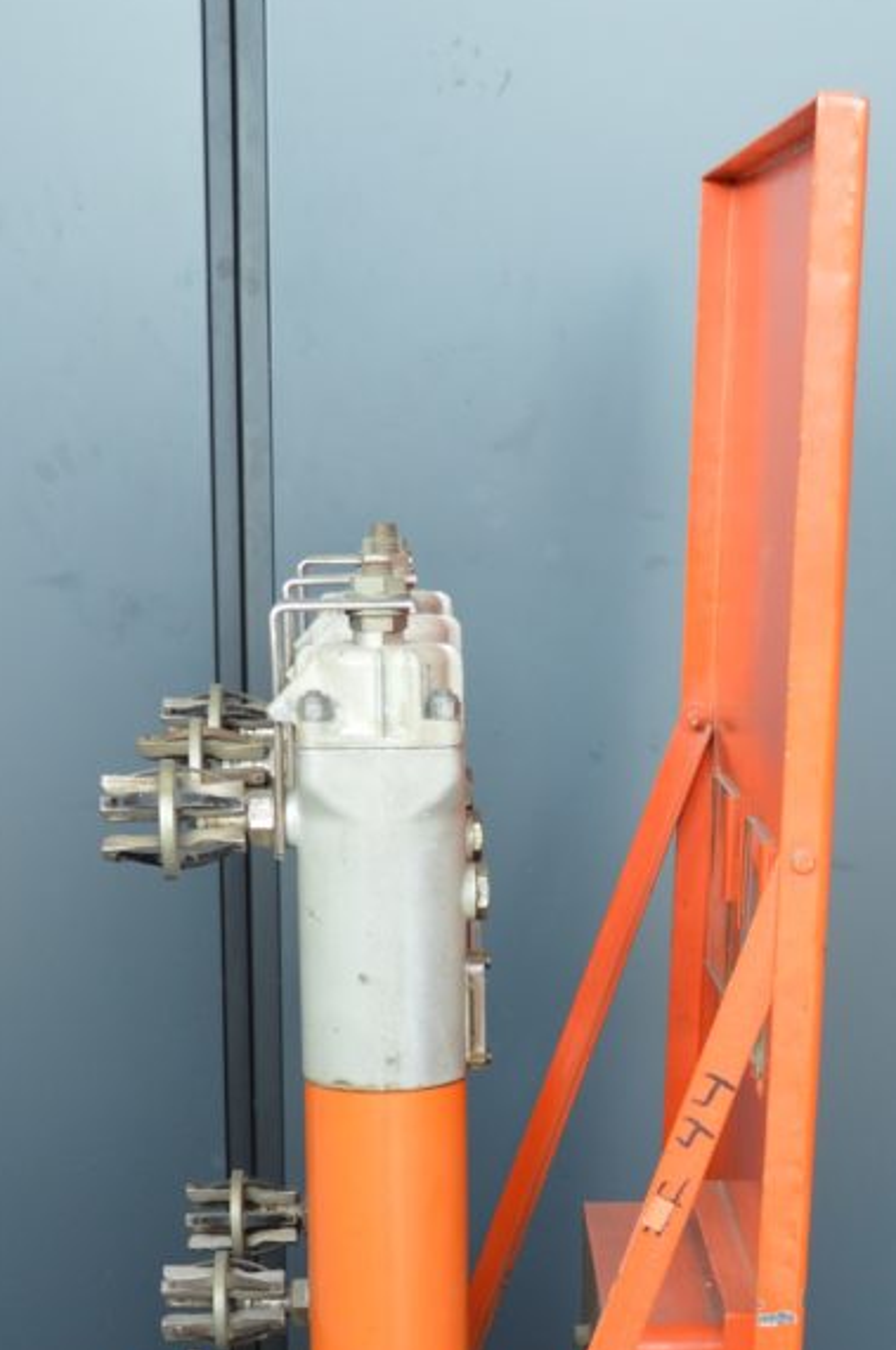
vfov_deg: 23.3
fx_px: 3183
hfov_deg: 16.0
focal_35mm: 85
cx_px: 551
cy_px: 1235
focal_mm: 28
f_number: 5
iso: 400
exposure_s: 1/100
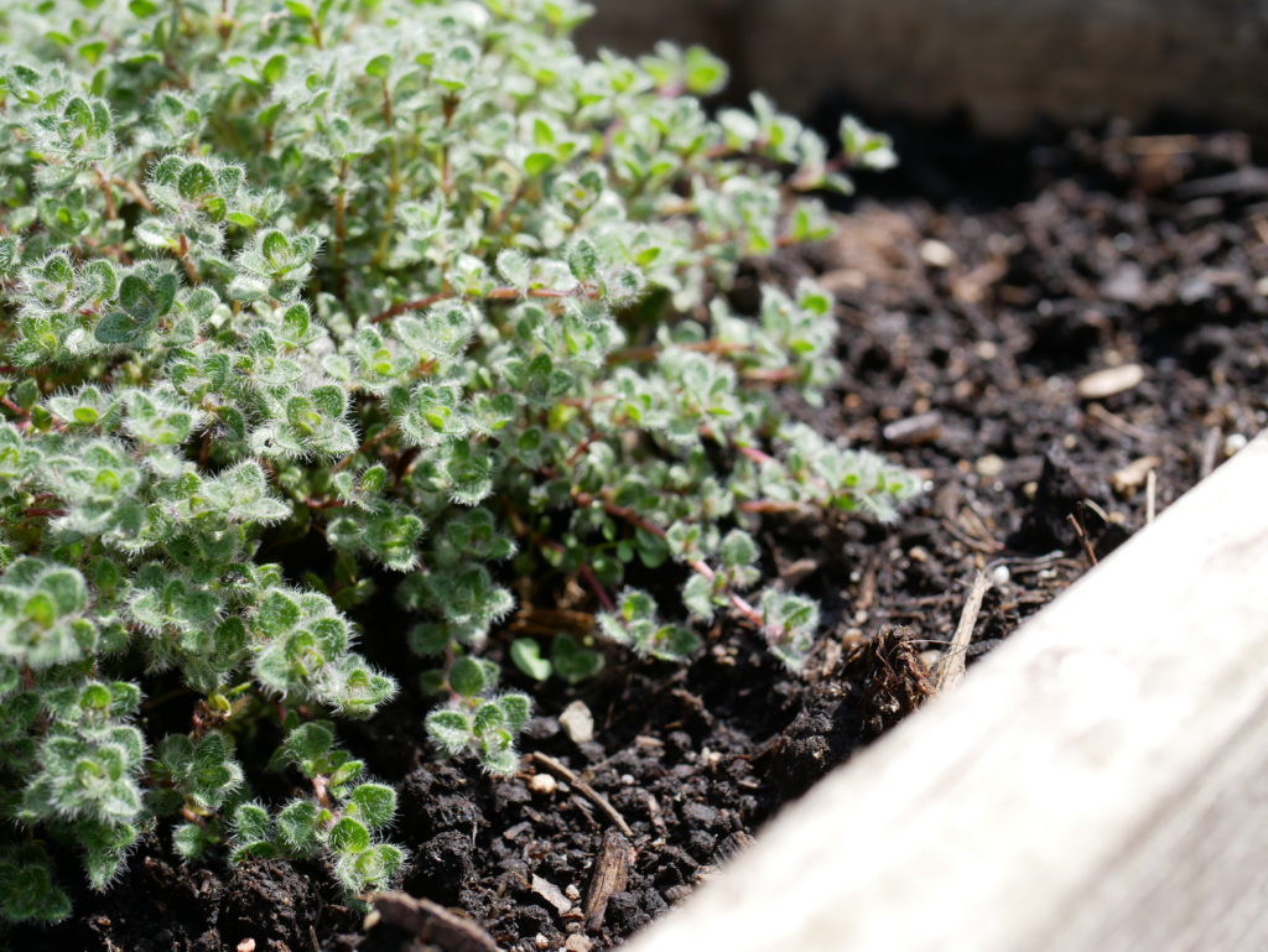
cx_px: 634
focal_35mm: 60
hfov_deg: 32.2
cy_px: 476
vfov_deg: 24.4
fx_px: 2199
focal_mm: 30
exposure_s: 1/320
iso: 200
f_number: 5
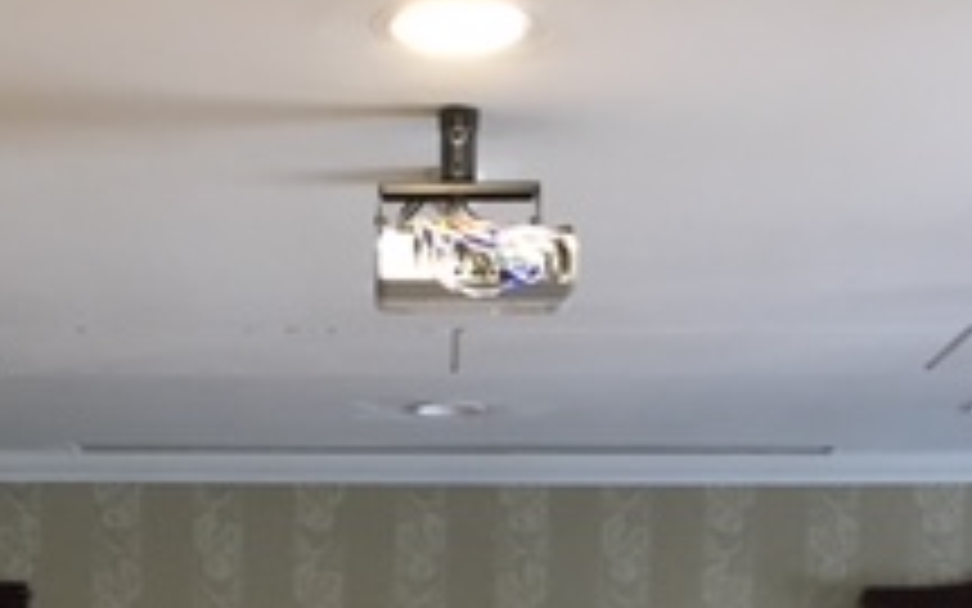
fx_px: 2411
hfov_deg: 22.7
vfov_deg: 13.1
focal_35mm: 91
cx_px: 306
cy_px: 1058
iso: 125
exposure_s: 1/33
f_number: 2.2
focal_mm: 4.15
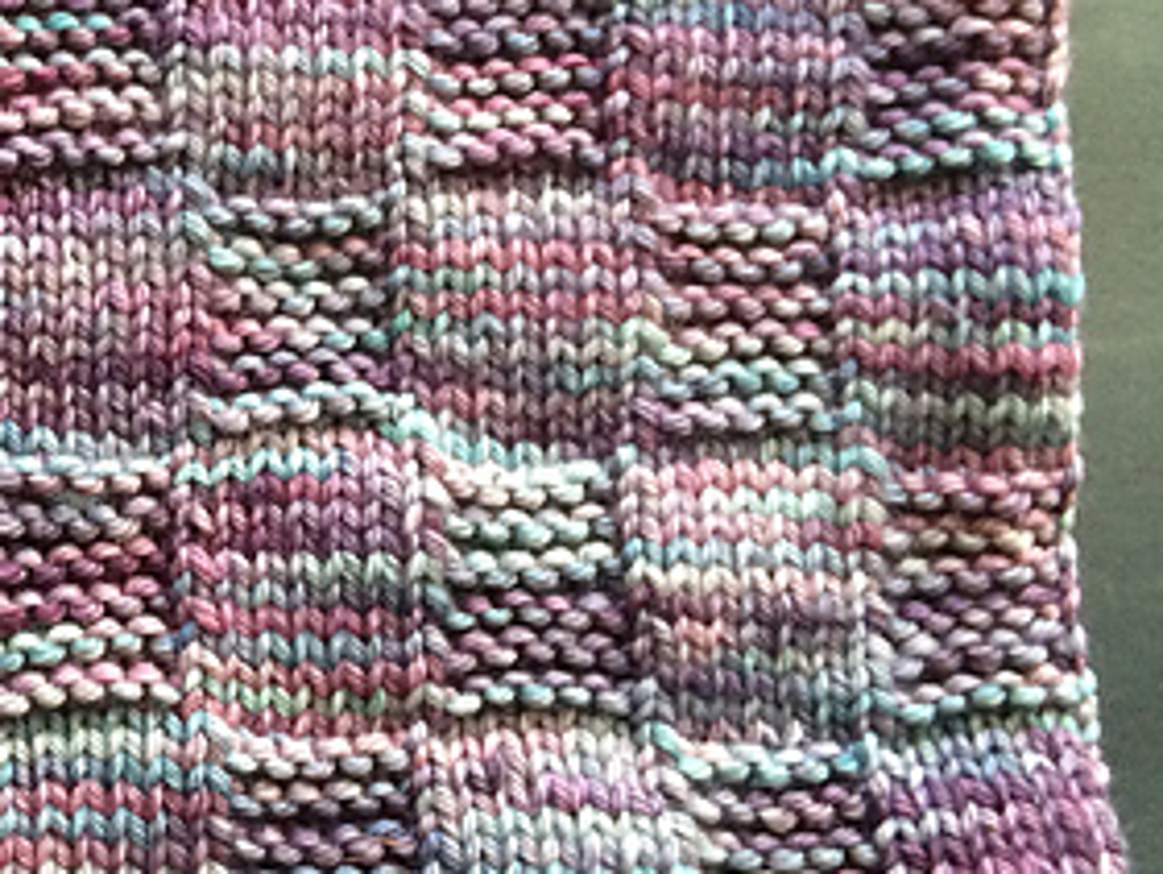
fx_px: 2218
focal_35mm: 66
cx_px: -58
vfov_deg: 22.3
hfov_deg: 27.3
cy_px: 381
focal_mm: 4.15
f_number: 2.2
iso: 160
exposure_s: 1/30
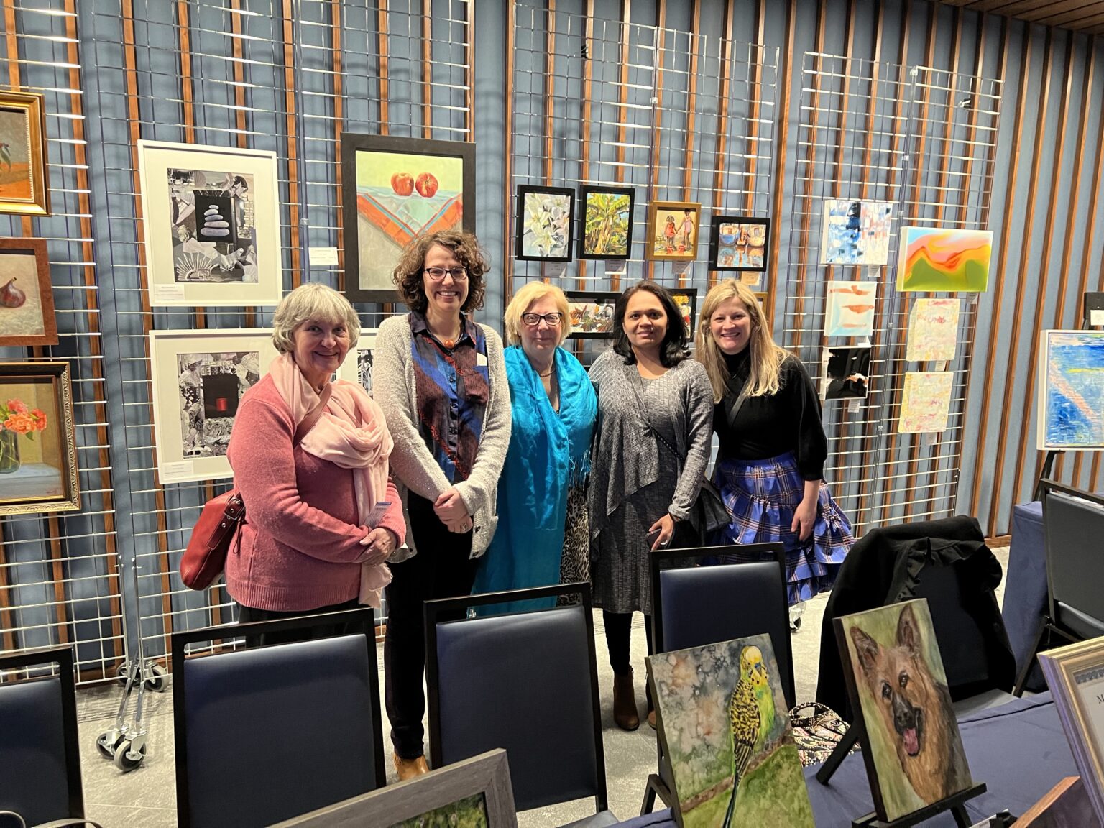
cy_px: 414
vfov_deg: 53.1
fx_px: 829
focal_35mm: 26
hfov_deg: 67.3
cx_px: 552
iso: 250
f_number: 1.5
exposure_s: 1/60
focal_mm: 5.7
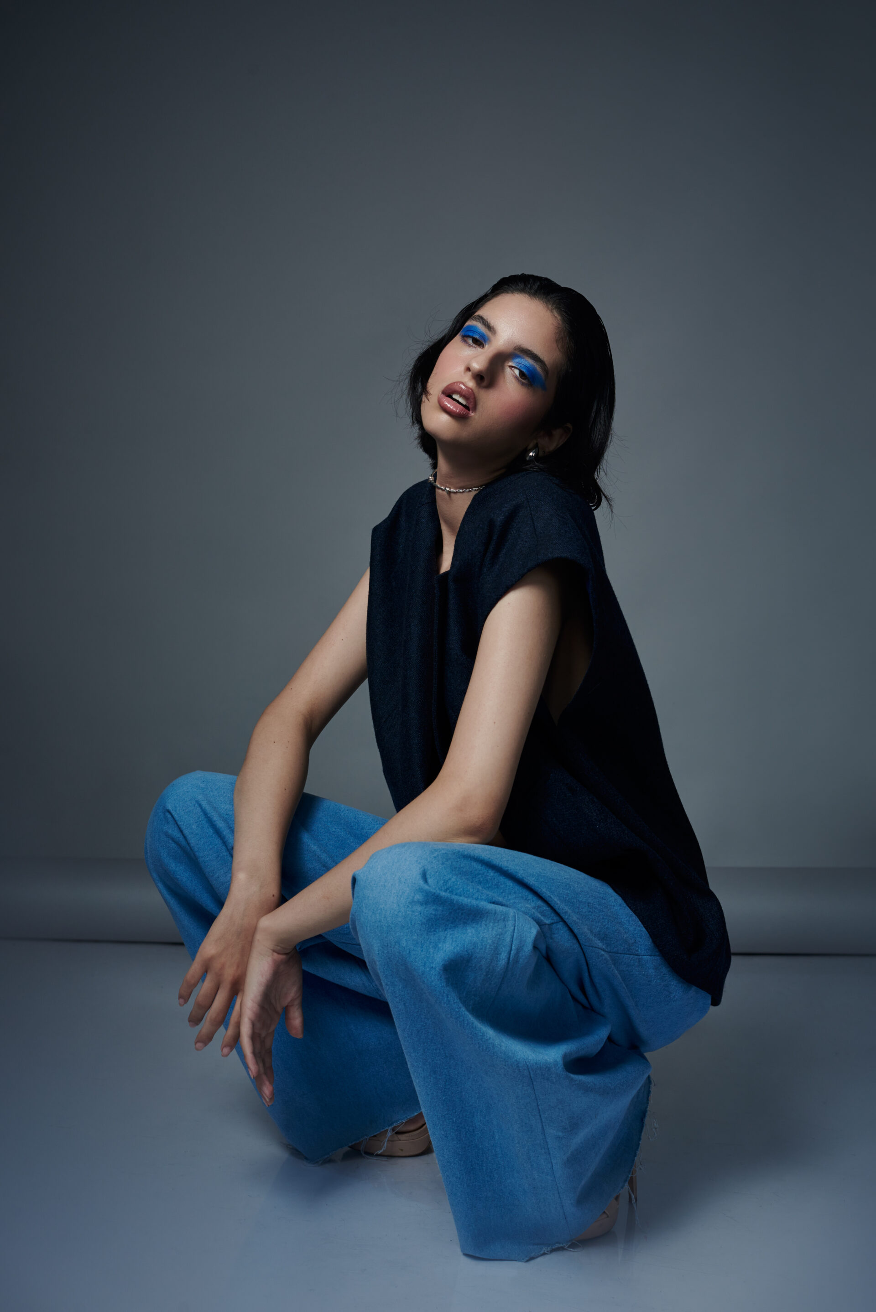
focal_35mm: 50
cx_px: 438
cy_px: 656
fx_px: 1823
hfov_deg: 27.0
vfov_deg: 39.6
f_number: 7.1
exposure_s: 1/160
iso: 160
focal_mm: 50
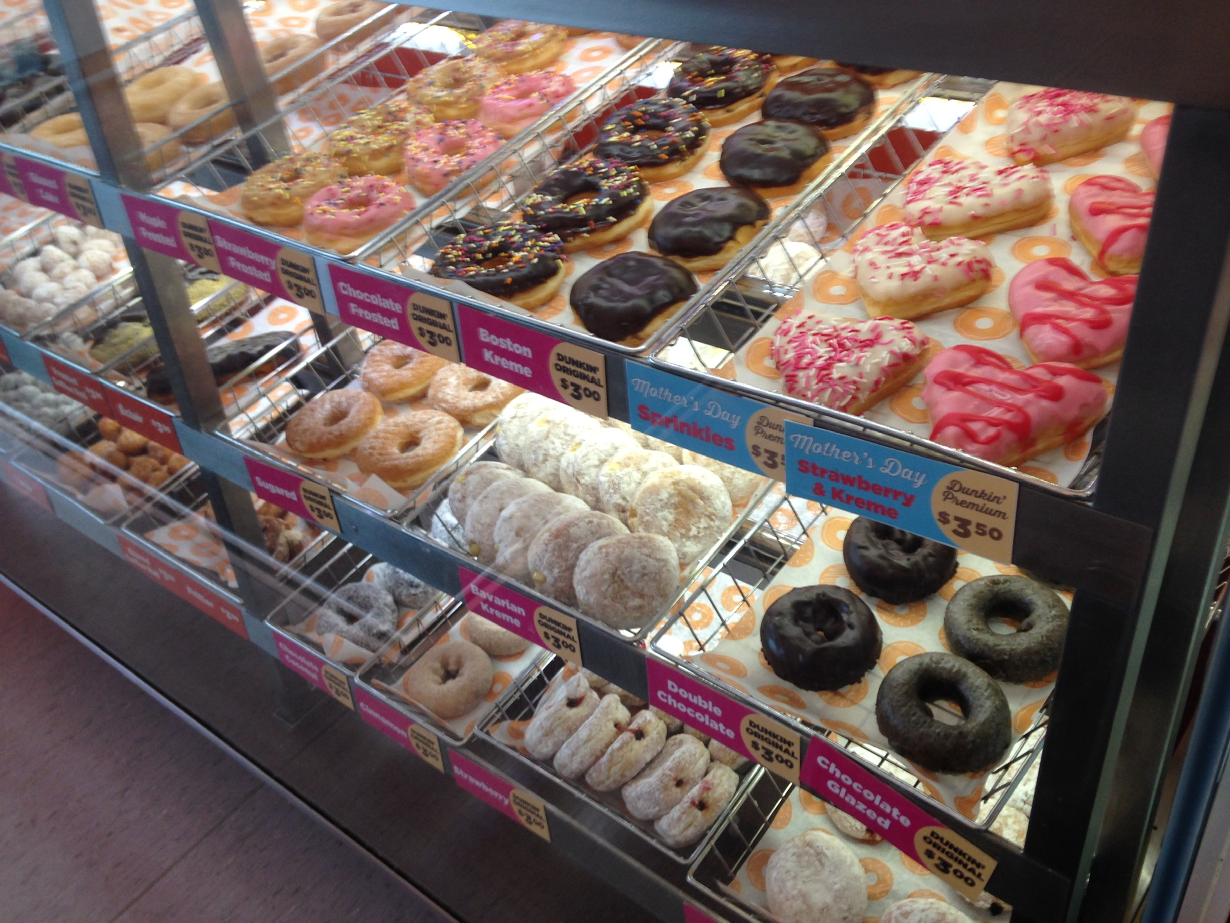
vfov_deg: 42.9
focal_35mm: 33
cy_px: 462
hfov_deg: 55.4
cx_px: 615
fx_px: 1173
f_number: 2.4
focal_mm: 4.12
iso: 64
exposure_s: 1/20
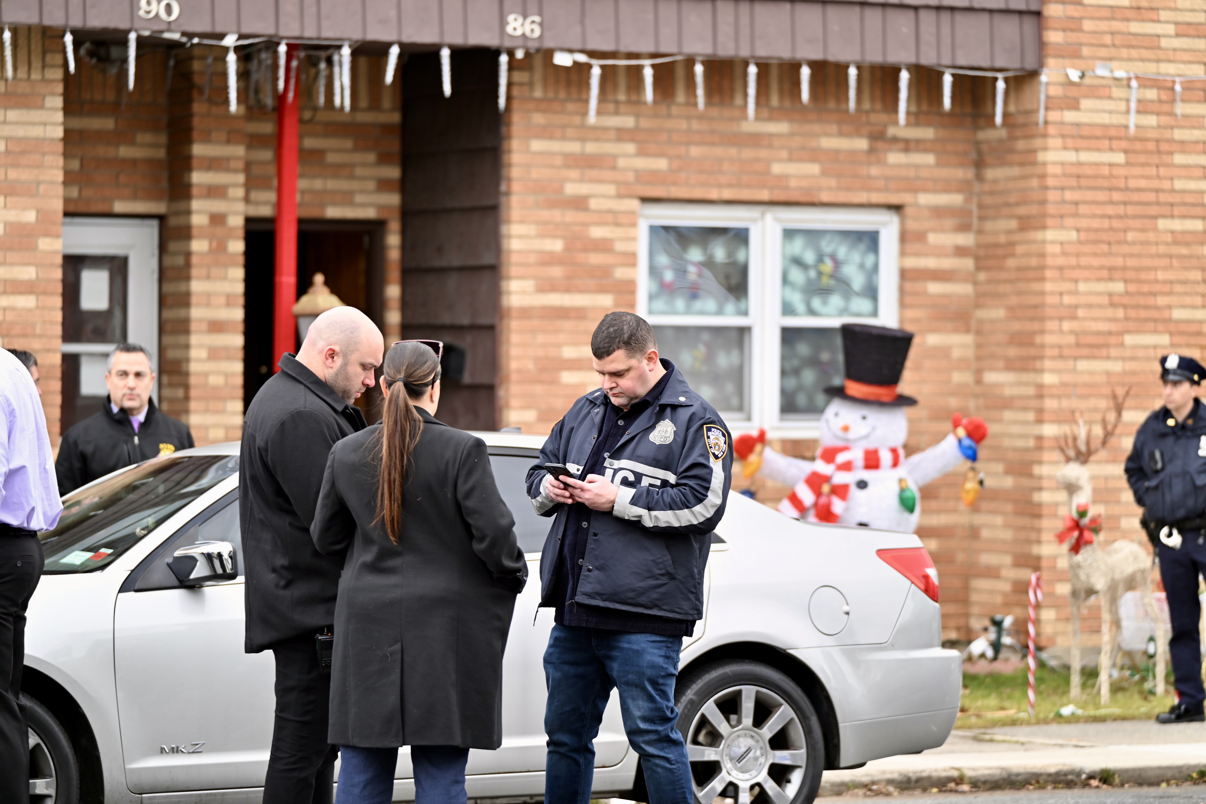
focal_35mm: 135
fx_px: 4522
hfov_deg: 15.2
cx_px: 603
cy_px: 402
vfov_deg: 10.2
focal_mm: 135
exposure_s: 1/250
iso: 200
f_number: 2.8
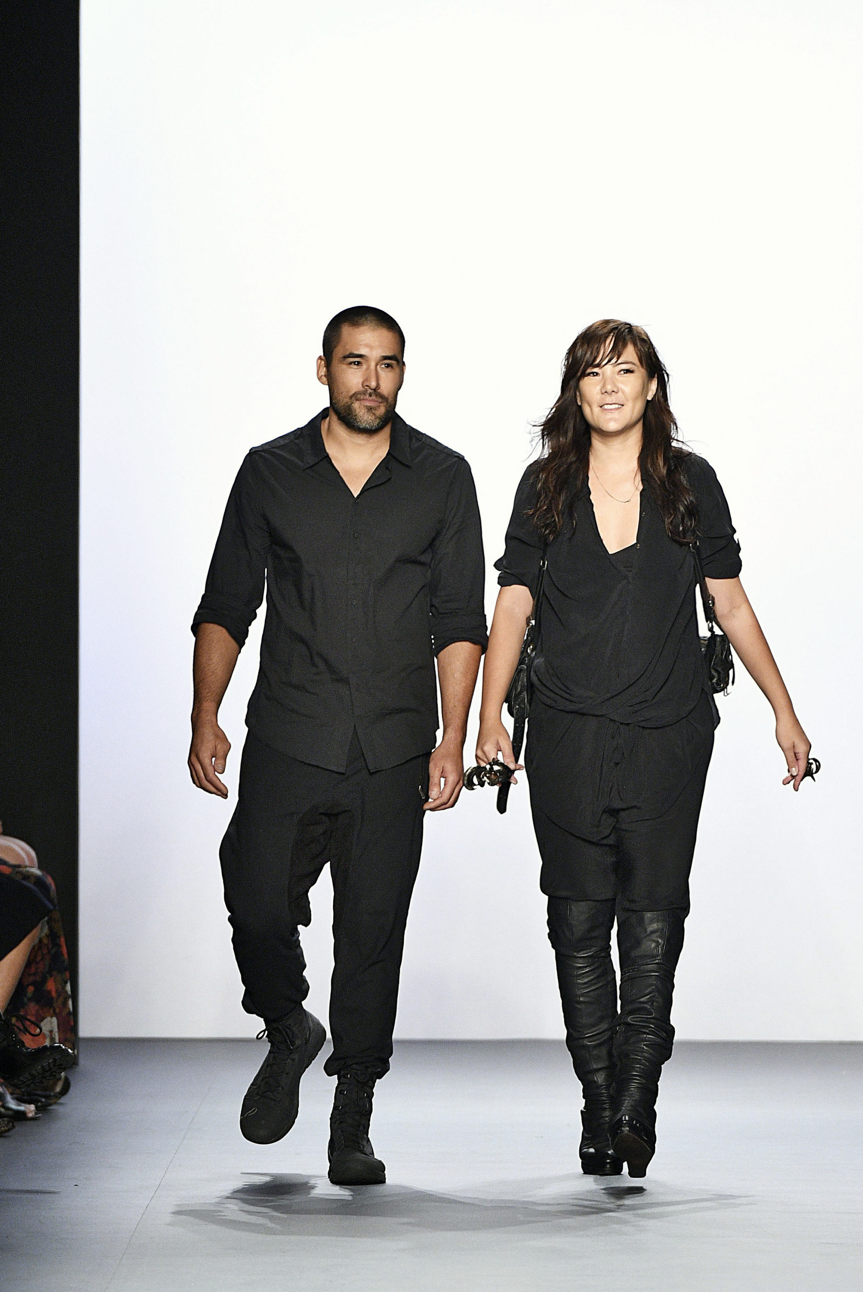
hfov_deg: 3.4
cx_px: 432
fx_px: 14372
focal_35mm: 400
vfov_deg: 5.2
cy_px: 646
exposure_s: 1/320
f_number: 3.5
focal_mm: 200
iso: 1250
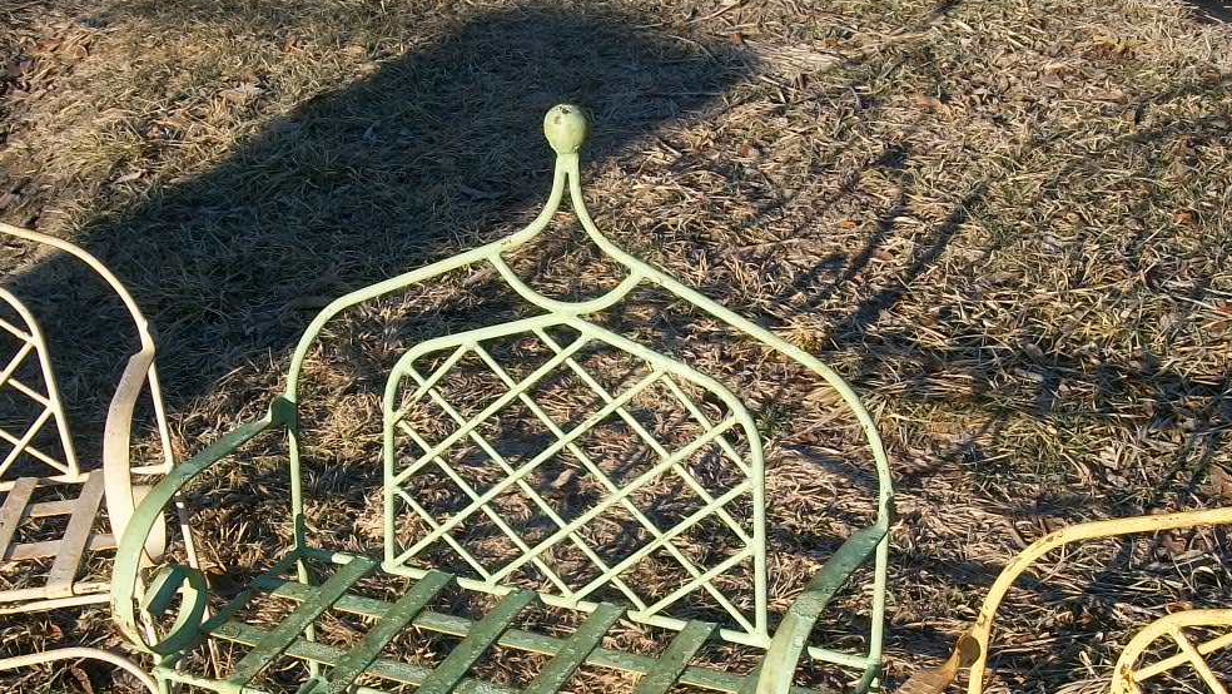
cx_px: 581
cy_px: 575
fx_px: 1666
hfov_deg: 40.6
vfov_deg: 23.1
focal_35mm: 51
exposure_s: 1/400
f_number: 4.8
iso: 80
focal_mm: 6
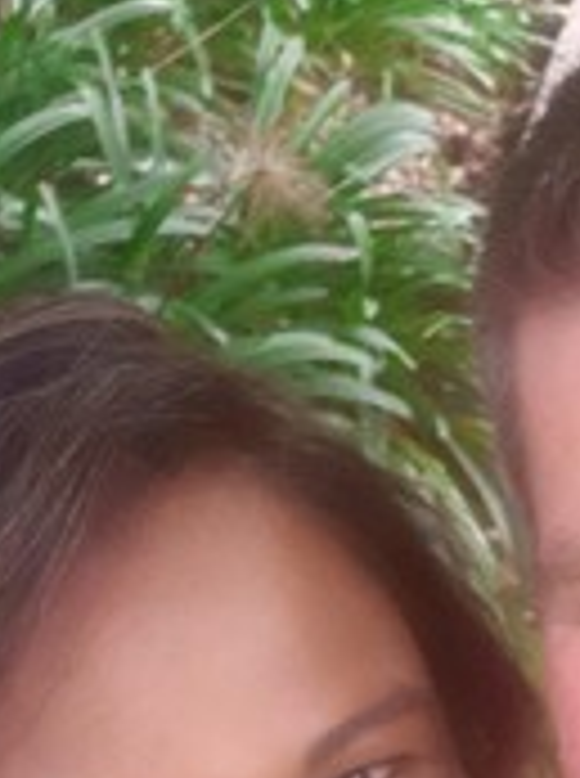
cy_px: 472
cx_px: 472
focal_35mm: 115
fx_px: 2579
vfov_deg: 17.1
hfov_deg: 12.8
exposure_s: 1/50
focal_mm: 3.4
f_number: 2
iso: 100
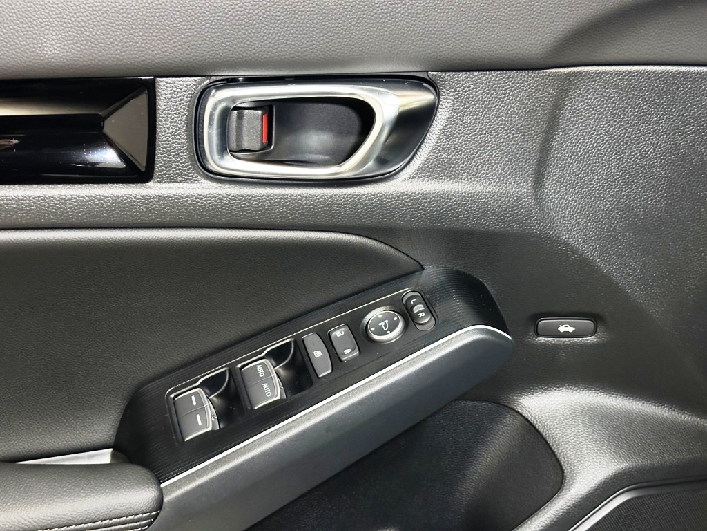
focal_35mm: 48
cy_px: 266
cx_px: 354
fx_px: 980
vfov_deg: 30.3
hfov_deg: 39.7
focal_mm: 6.86
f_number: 1.78
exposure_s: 1/30
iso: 640
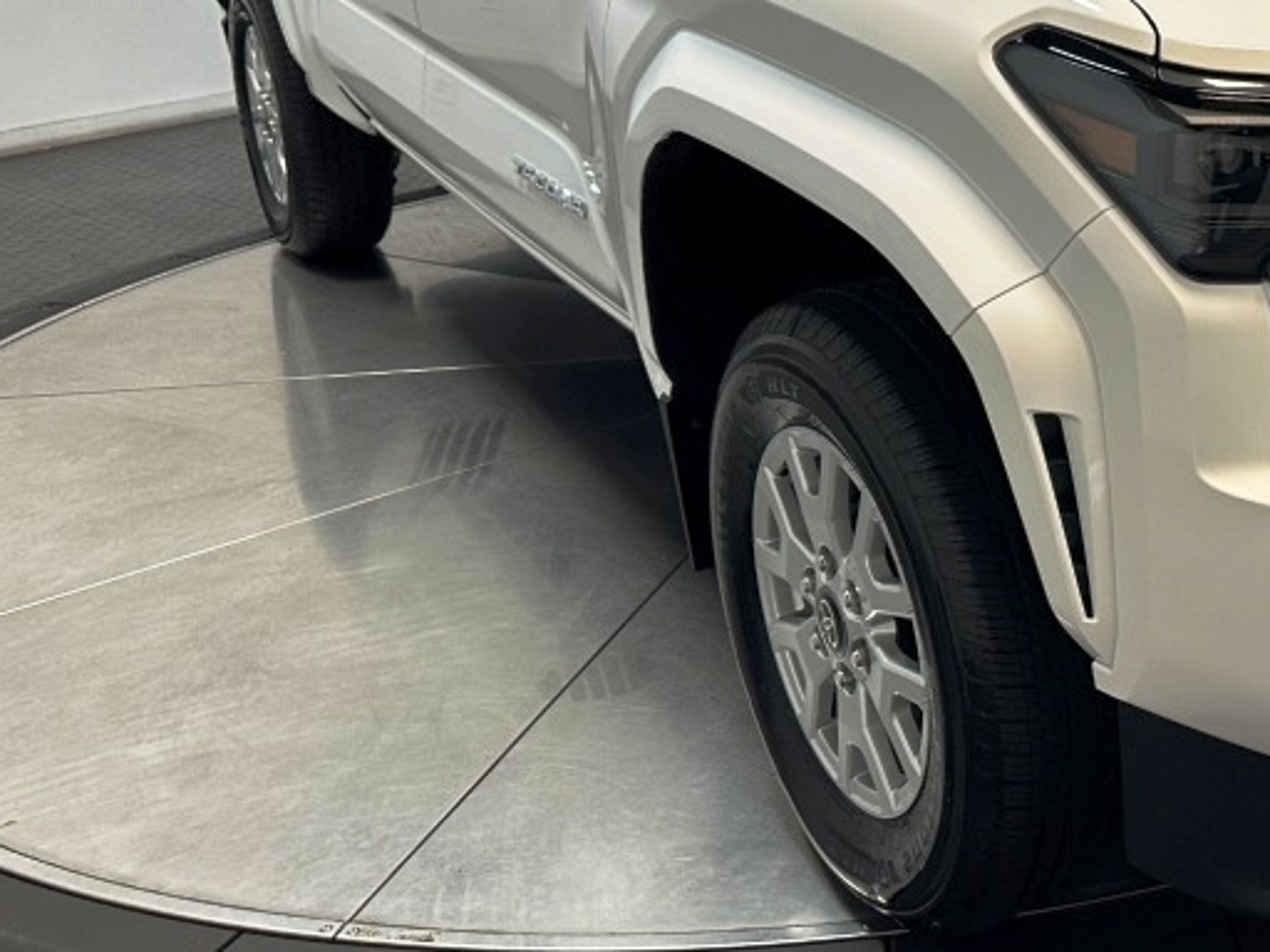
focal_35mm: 48
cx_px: 1235
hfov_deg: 36.2
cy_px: 228
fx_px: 1761
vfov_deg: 29.7
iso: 160
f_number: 1.78
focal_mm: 6.86
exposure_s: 1/60
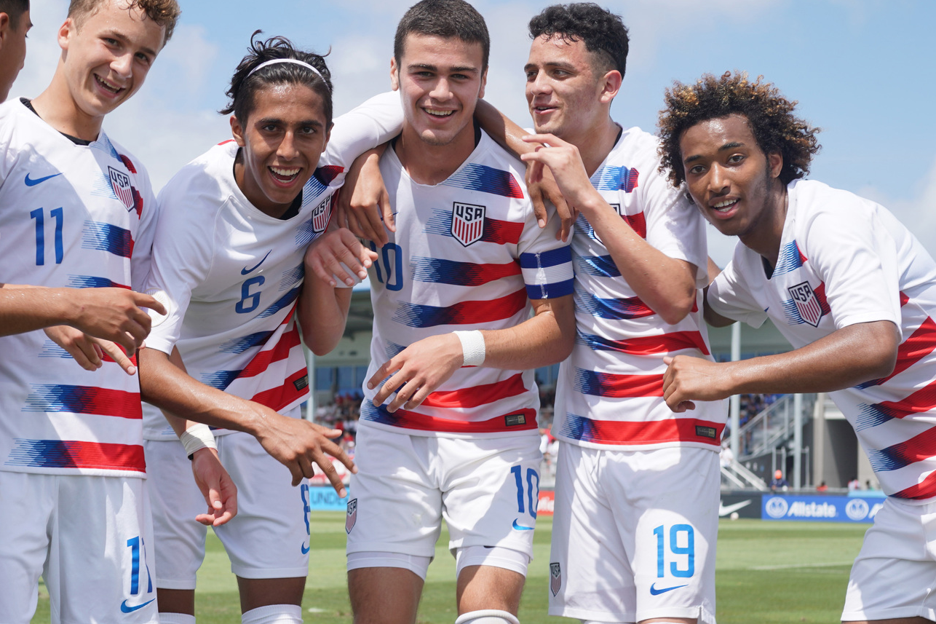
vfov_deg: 21.6
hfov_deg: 31.8
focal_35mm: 63
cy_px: 314
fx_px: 1638
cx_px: 381
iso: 100
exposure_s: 1/400
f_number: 5.6
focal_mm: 50
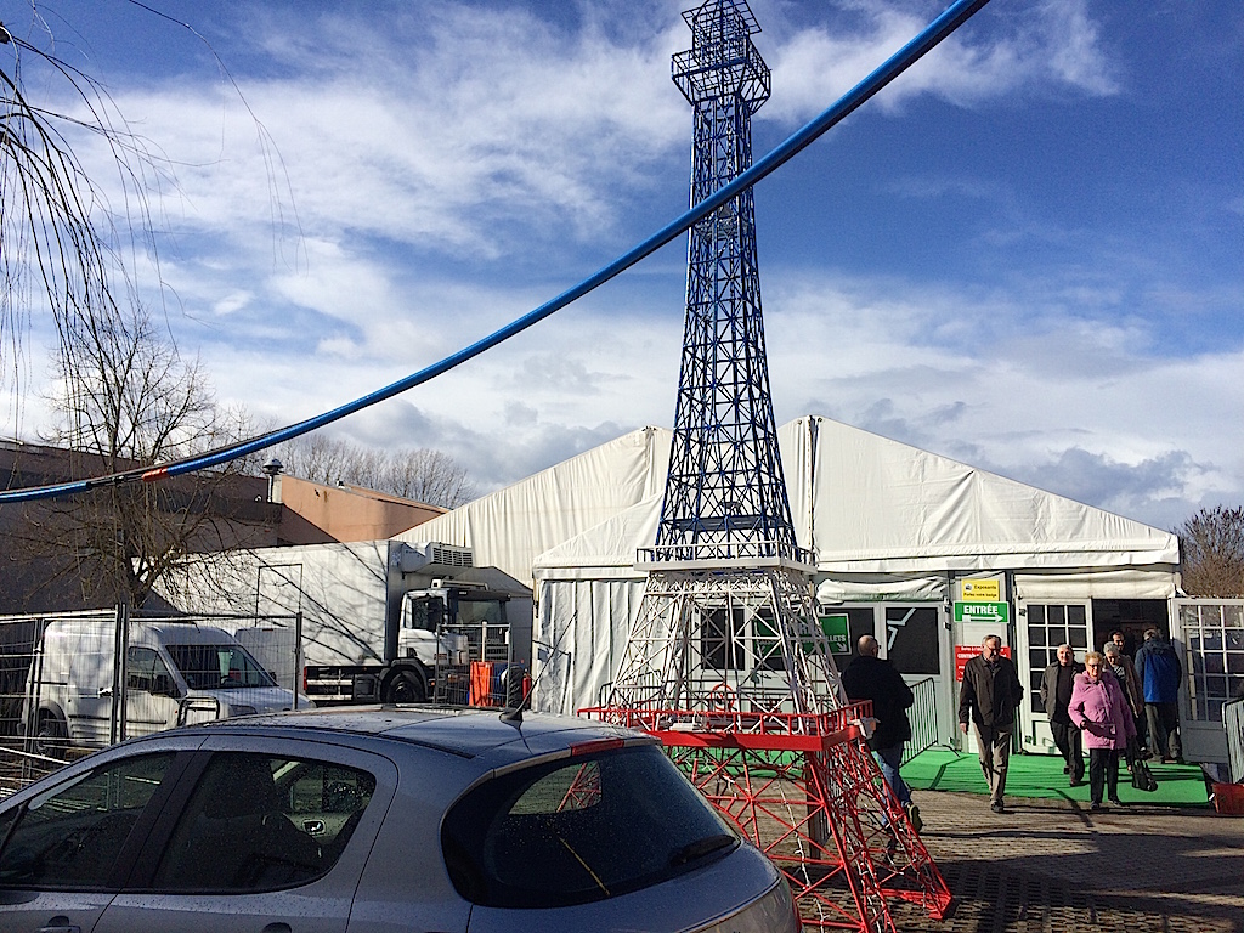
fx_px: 1042
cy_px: 466
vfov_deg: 48.2
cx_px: 622
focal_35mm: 29
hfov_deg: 61.7
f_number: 2.2
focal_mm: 4.15
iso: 32
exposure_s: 1/3731
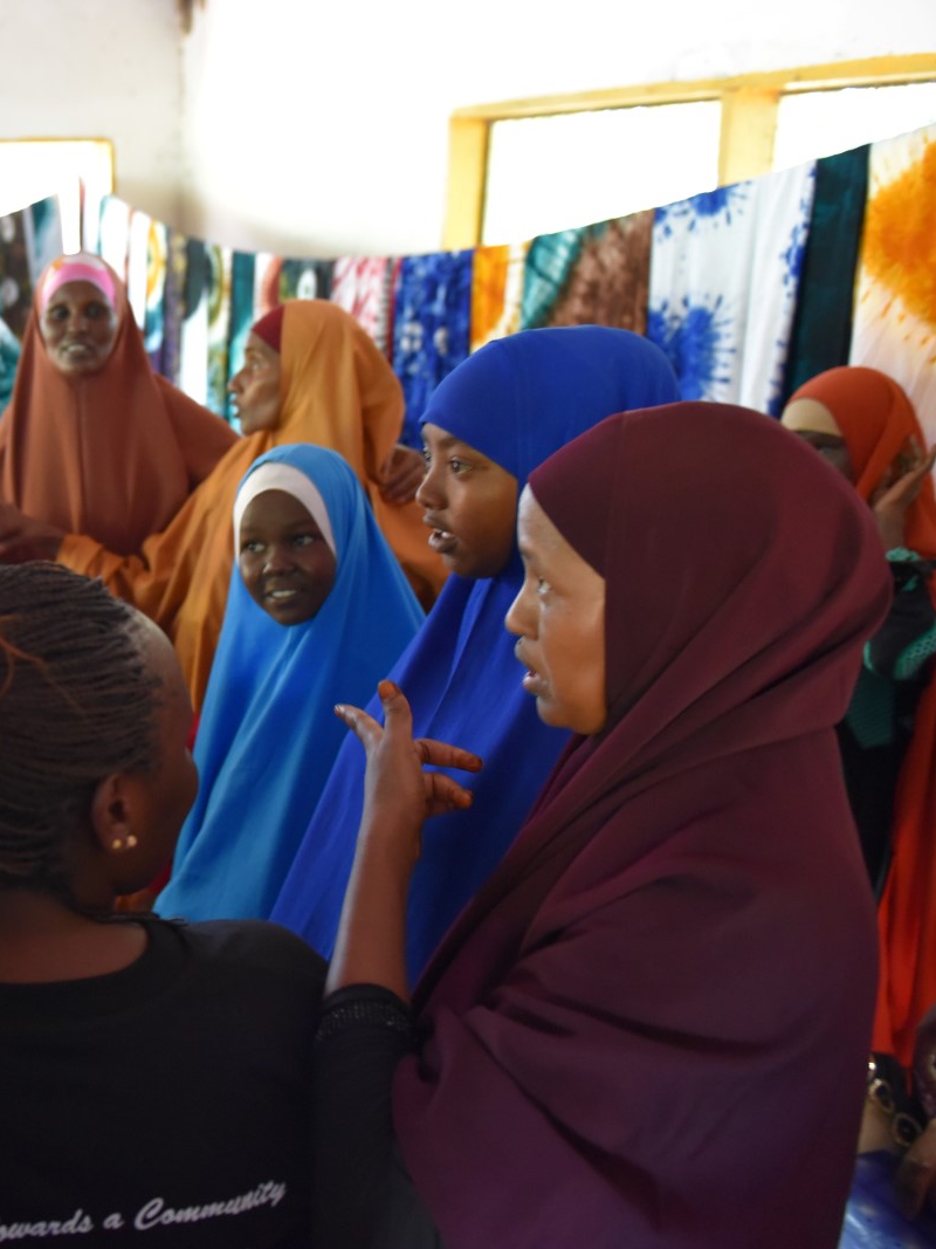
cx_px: 80
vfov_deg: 52.6
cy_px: 618
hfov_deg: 37.8
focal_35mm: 35
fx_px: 1262
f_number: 2.8
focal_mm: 24
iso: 3200
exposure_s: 1/60
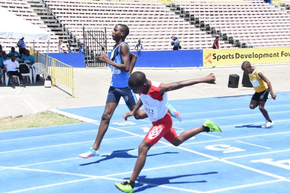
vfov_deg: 23.4
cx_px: 145
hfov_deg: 34.5
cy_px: 95
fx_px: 467
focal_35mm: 58
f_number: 5.6
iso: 400
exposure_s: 1/1250
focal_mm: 38
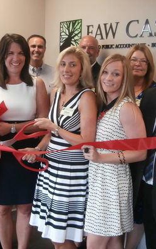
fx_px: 347
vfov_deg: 39.6
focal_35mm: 51
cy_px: 127
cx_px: 66
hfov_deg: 25.3
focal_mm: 4.2
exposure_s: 1/30
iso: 160
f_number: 3
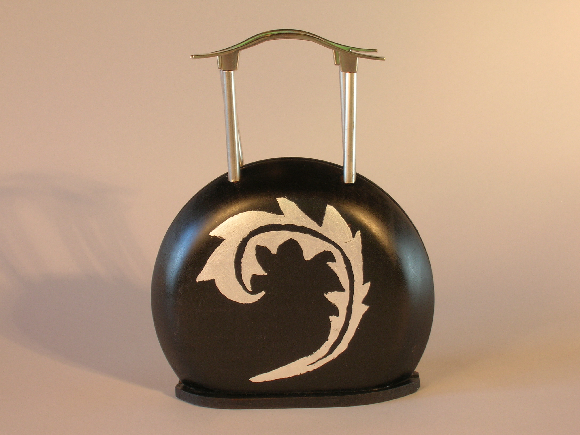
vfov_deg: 19.9
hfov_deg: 26.3
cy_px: 218
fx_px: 1240
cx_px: 290
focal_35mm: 74
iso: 50
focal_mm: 12.3
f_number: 4
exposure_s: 1/15.1
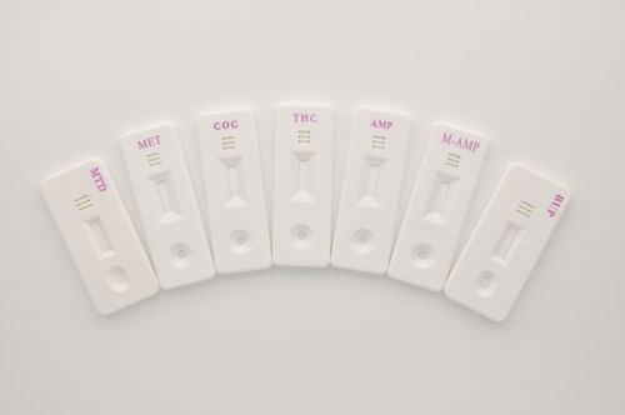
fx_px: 1040
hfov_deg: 33.4
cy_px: 208
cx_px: 312
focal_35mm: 60
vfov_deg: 22.6
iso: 800
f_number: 16
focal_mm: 40
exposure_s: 1/25
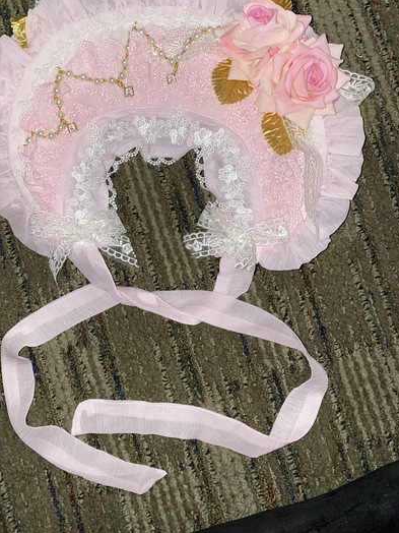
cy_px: 212
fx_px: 492
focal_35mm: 32
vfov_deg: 56.4
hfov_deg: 44.0
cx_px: 163
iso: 50
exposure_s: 1/51
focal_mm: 4.25
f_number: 1.8
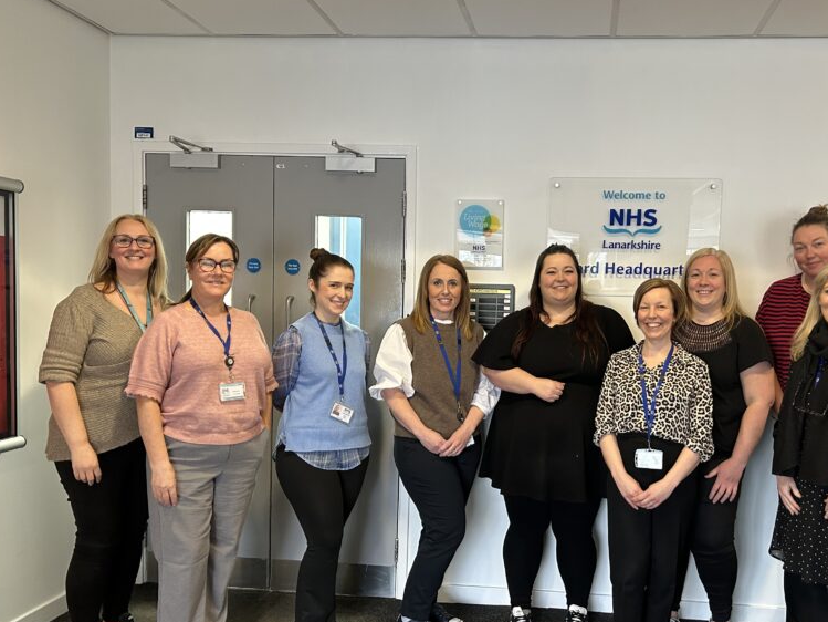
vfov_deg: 41.7
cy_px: 364
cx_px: 494
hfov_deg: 53.6
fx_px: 813
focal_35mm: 34
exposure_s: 1/50
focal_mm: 5.7
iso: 200
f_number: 1.5
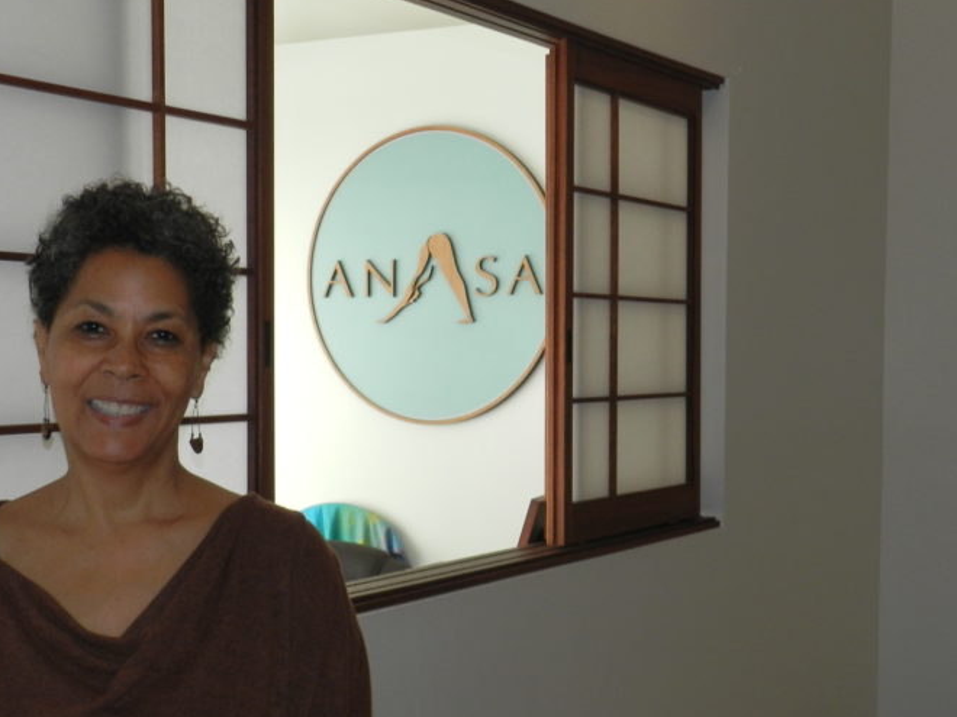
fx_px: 1631
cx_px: 474
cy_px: 432
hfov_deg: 32.7
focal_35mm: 59
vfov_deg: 24.8
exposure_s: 1/30
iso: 200
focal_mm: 6.7
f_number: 4
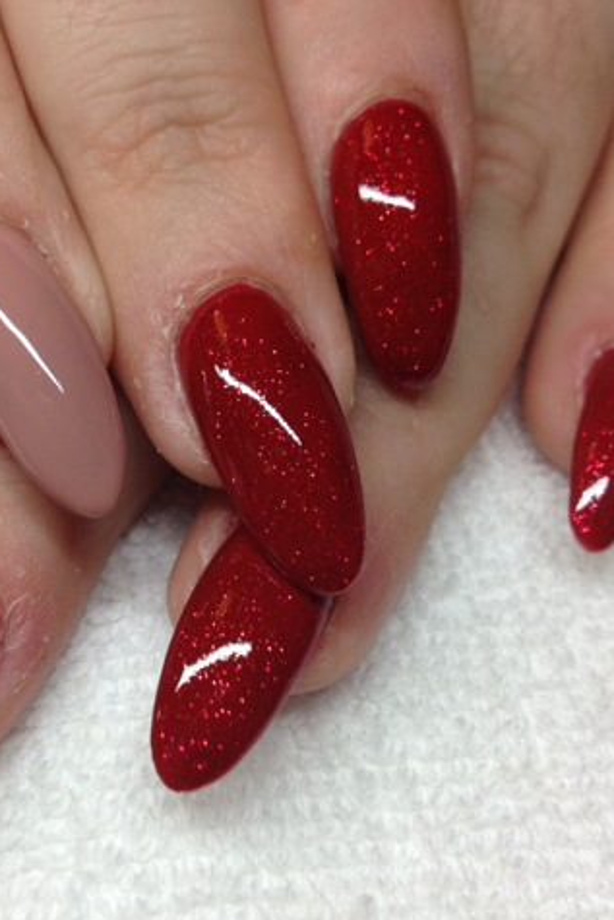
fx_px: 1253
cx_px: 149
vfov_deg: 40.3
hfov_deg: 27.2
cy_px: 463
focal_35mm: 49
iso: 100
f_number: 2.4
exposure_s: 1/120
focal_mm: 4.28
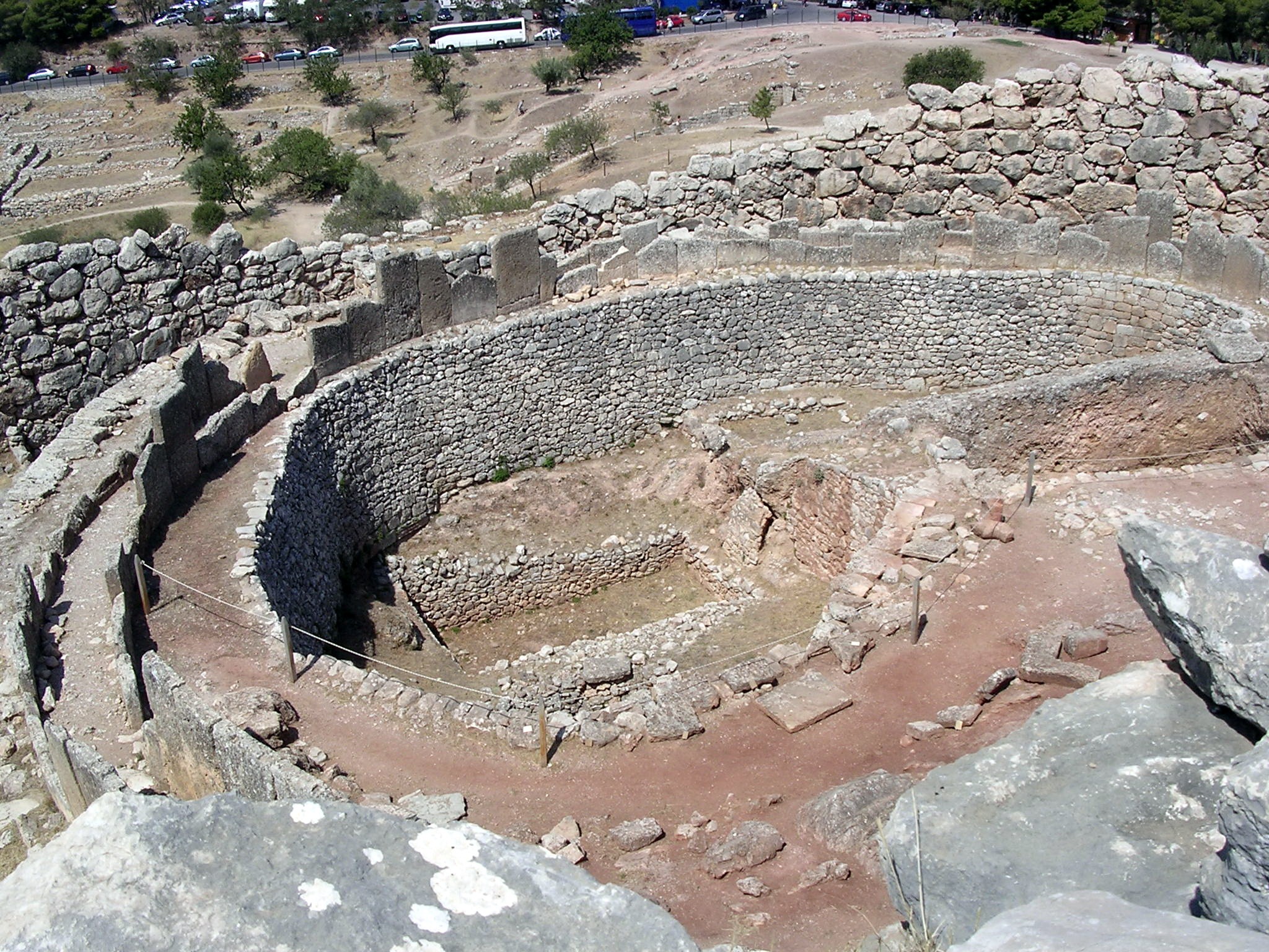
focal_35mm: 38
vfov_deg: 37.7
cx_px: 634
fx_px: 1393
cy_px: 476
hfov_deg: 49.0
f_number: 5.6
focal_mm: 5.8
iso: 100
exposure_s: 1/471
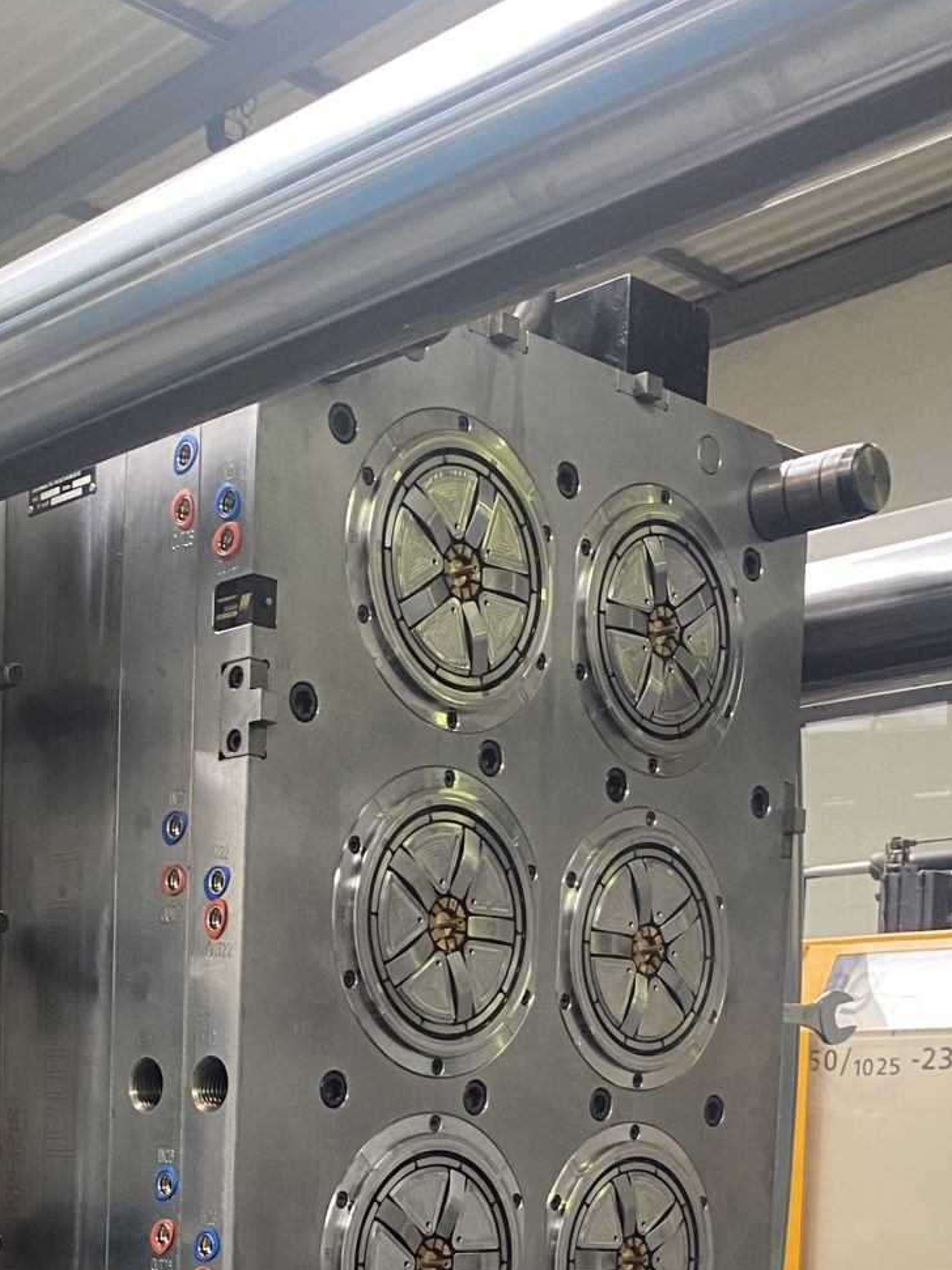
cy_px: 1335
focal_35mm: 56
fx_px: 2054
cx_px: 204
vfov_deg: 31.2
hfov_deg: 25.7
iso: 160
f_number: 1.8
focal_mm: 4.25
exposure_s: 1/50
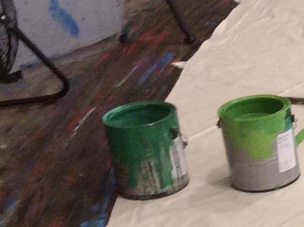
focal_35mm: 136
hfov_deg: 12.6
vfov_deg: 10.9
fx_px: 1193
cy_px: 148
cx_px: 623
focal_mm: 3.3
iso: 80
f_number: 2.4
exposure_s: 1/24
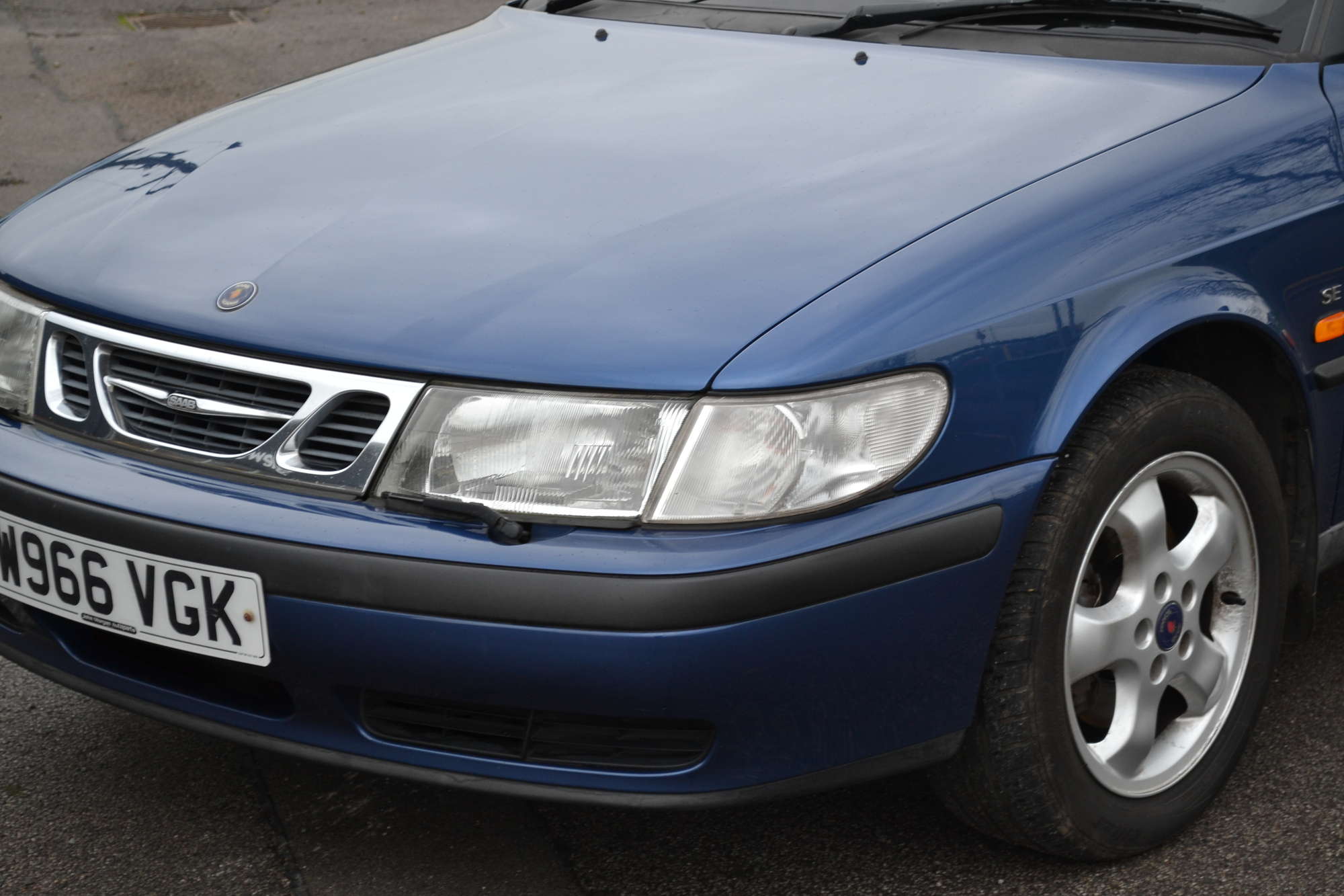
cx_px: 672
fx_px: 3080
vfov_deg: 16.6
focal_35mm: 82
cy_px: 448
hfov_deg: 24.6
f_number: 5.6
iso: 400
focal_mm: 55
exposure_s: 1/50
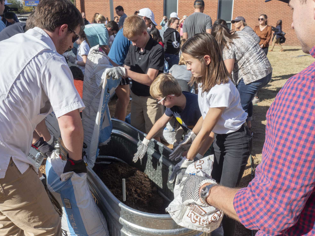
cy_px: 118
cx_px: 156
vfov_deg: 45.4
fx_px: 282
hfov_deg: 58.4
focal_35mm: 31
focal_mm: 15
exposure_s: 1/800
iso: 200
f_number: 5.6
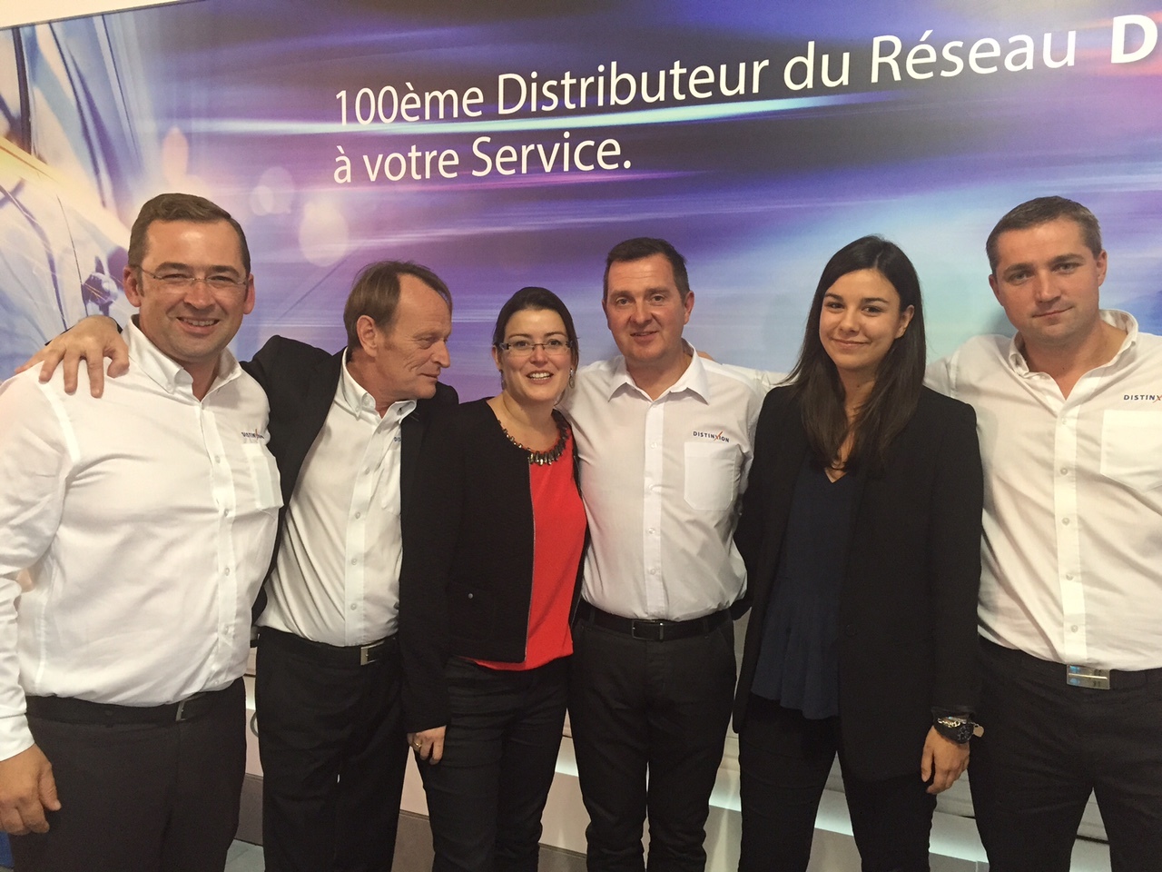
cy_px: 436
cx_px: 581
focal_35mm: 29
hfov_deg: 61.7
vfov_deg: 48.2
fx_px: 973
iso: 200
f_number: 2.2
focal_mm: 4.15
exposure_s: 1/33
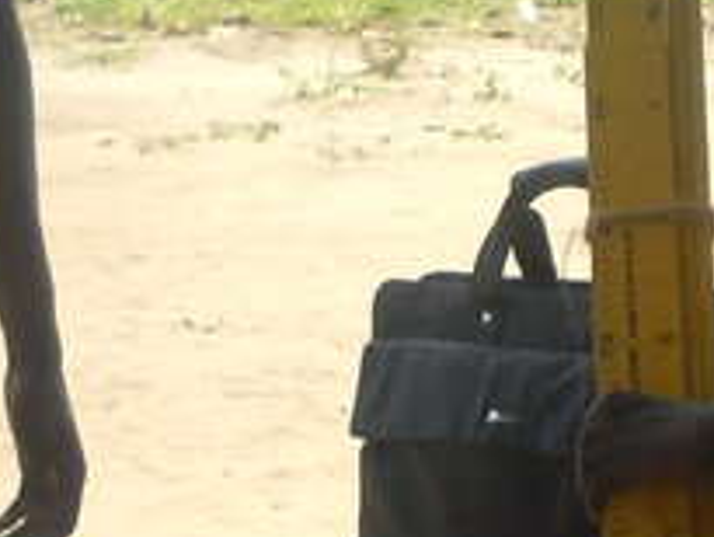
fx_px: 4231
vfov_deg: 7.2
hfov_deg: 9.2
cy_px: 422
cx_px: 1337
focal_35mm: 205
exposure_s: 1/141
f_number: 5.5
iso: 64
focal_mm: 6.72
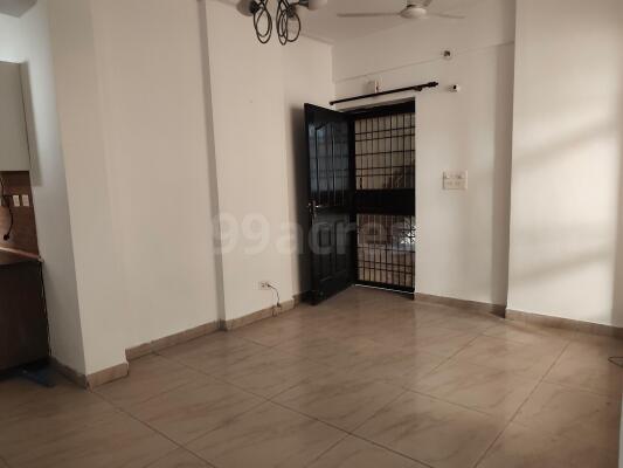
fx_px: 432
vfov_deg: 56.8
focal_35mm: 24
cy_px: 234
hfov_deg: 71.6
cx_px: 312
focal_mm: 5.84
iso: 2000
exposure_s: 1/33.3
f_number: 1.6
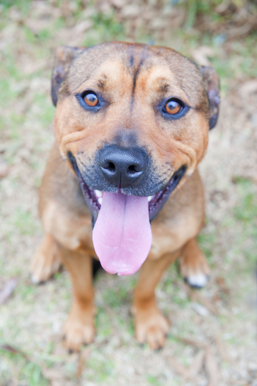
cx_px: 128
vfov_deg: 28.9
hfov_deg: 19.4
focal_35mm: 70
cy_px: 193
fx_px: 751
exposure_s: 1/160
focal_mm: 70
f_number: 7.1
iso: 320
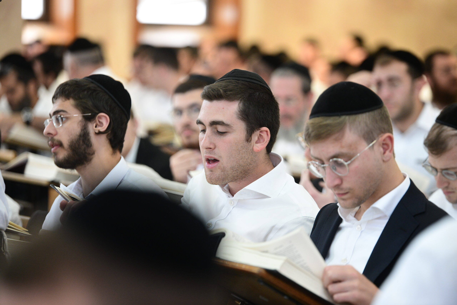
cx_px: 228
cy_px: 152
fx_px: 2031
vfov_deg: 8.6
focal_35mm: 160
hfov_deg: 12.8
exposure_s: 1/500
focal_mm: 160
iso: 2000
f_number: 3.5
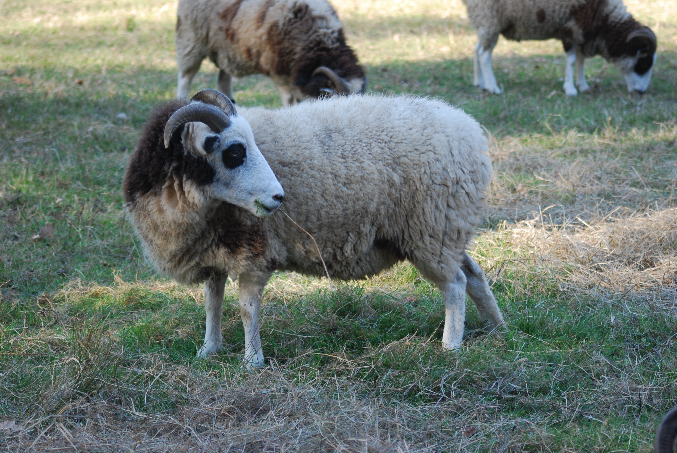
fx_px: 2203
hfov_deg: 17.5
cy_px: 226
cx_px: 338
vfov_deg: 11.7
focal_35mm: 117
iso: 200
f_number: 4
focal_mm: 78
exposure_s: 1/200
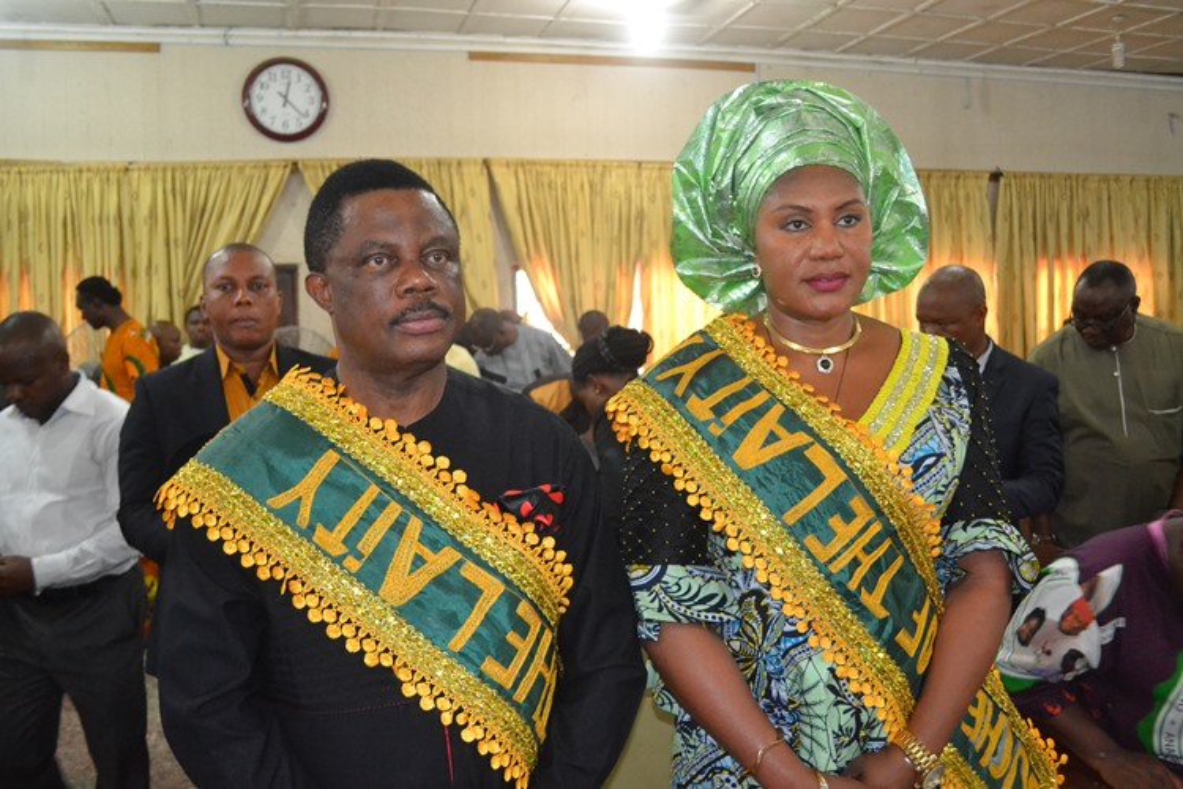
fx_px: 1084
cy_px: 394
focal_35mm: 33
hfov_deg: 57.2
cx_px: 592
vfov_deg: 40.0
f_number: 3.8
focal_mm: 22
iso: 3200
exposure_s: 1/60
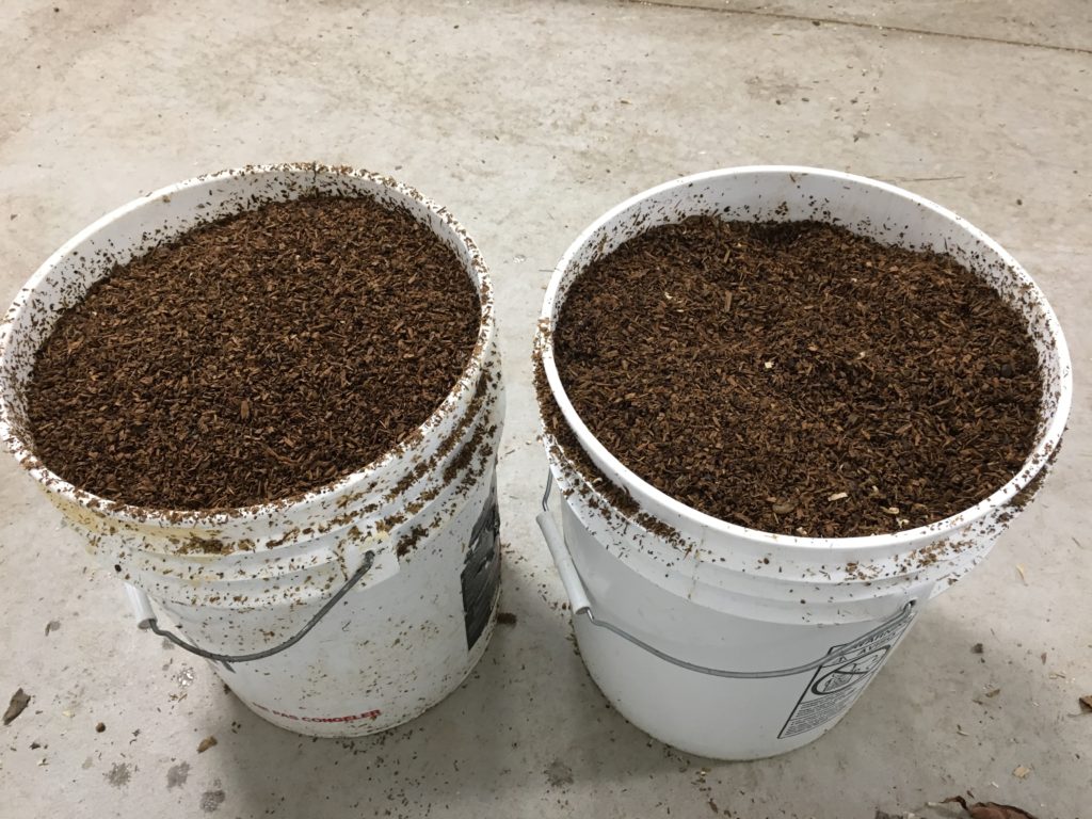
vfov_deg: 48.2
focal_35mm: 29
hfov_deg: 61.7
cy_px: 410
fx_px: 915
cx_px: 546
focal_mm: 4.15
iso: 80
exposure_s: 1/30
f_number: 2.2
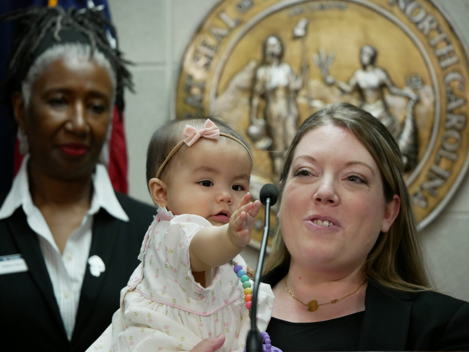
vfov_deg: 8.7
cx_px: 234
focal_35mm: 170
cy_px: 176
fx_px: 2304
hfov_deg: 11.6
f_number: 3.2
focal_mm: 85
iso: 1250
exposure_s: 1/200
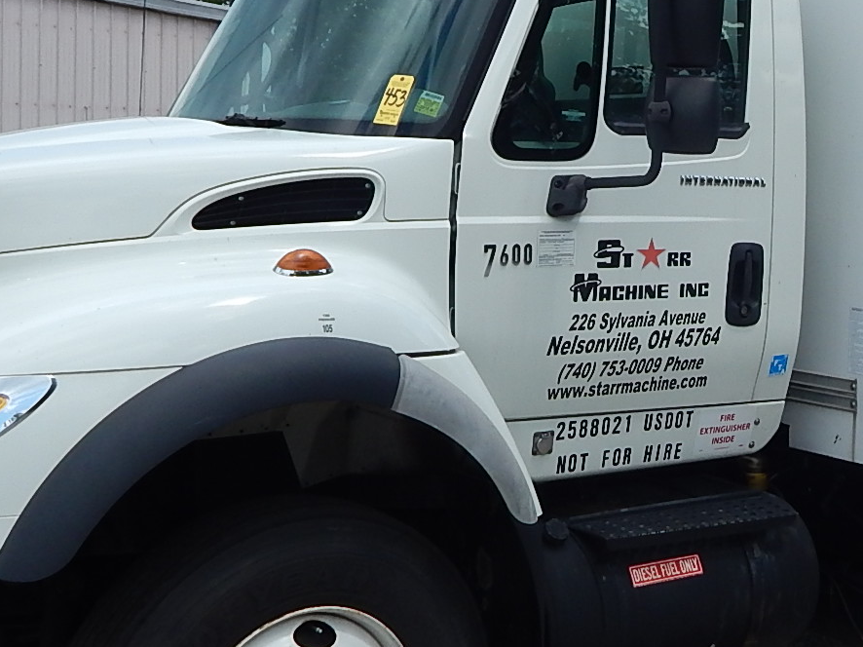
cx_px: 708
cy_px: 186
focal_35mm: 59
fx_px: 1471
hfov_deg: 31.7
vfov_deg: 24.6
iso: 125
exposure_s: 1/1500
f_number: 3
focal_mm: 4
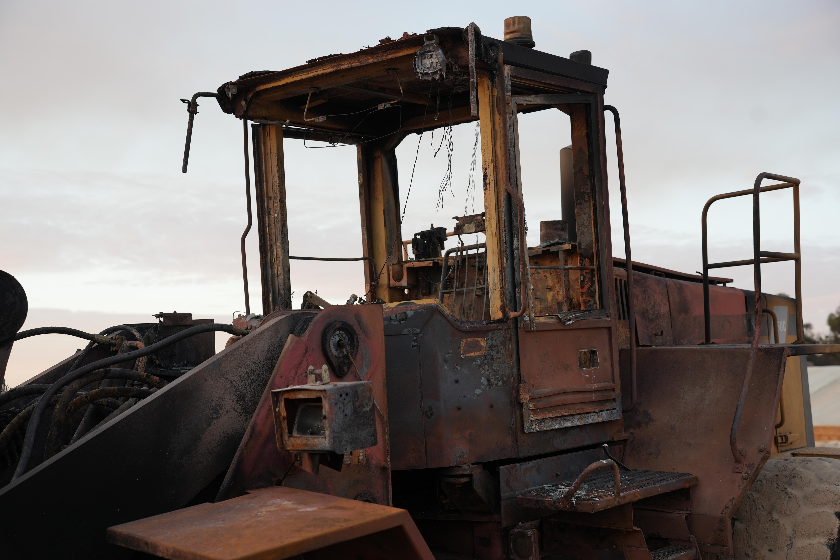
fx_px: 1190
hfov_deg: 38.9
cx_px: 420
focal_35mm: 51
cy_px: 280
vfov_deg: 26.5
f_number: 4
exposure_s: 1/60
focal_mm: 51
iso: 320
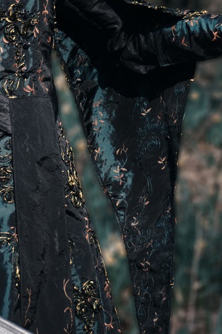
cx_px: 38
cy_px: 110
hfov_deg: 7.4
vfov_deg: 11.2
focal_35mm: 184
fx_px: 1704
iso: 250
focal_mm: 32
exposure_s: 1/800
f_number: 4.2
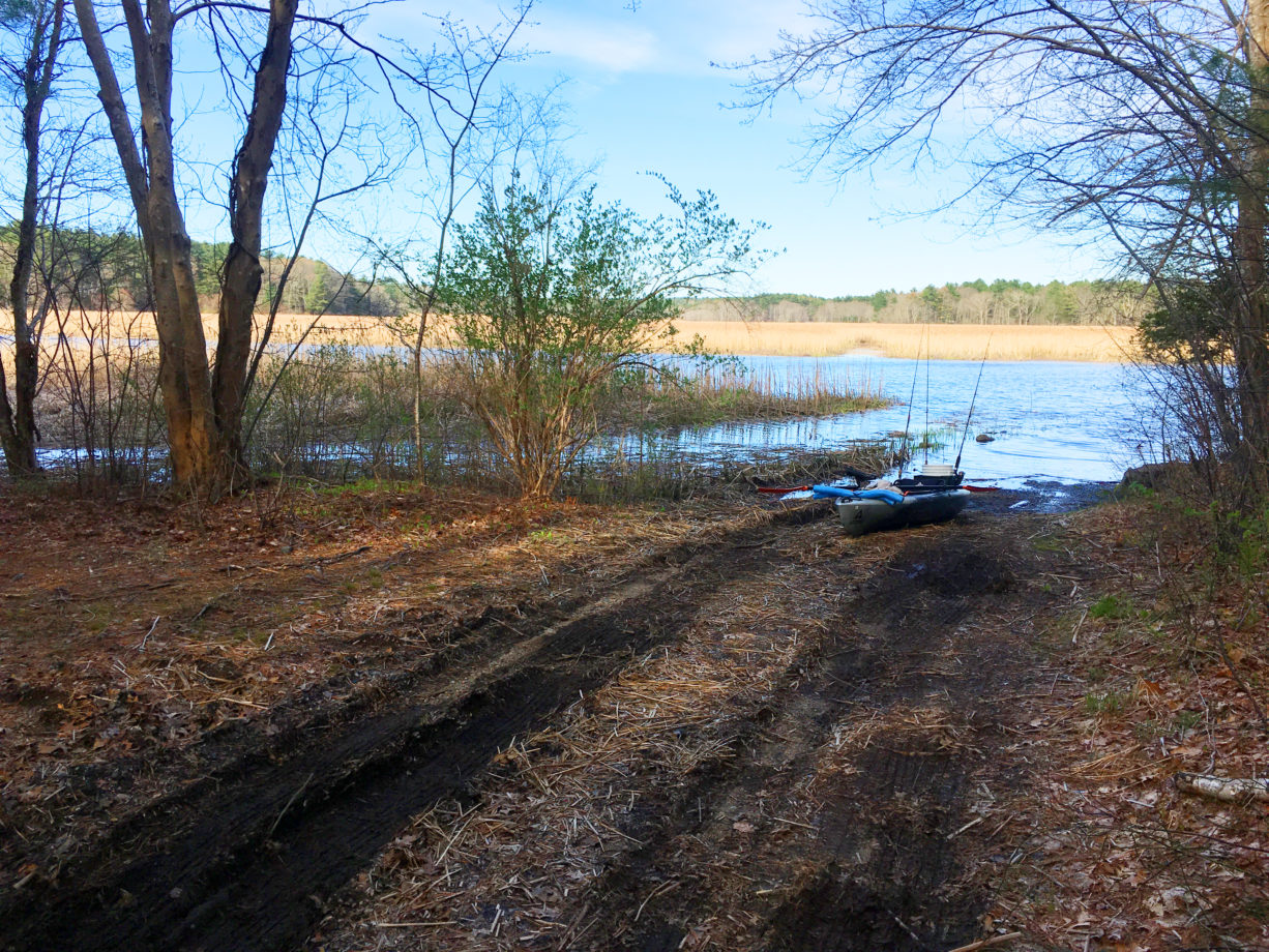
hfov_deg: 61.6
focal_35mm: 29
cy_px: 476
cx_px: 634
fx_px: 1063
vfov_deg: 48.2
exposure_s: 1/927
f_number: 2.2
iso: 25
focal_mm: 4.15
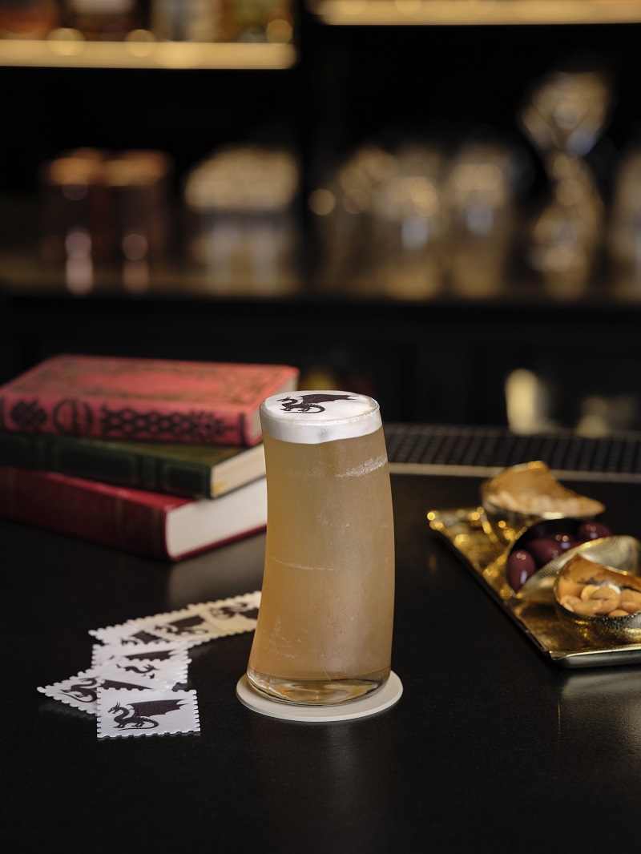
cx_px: 320
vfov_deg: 22.5
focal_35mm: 87
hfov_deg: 17.0
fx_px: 2147
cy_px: 427
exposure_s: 1/80
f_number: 5
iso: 640
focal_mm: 110
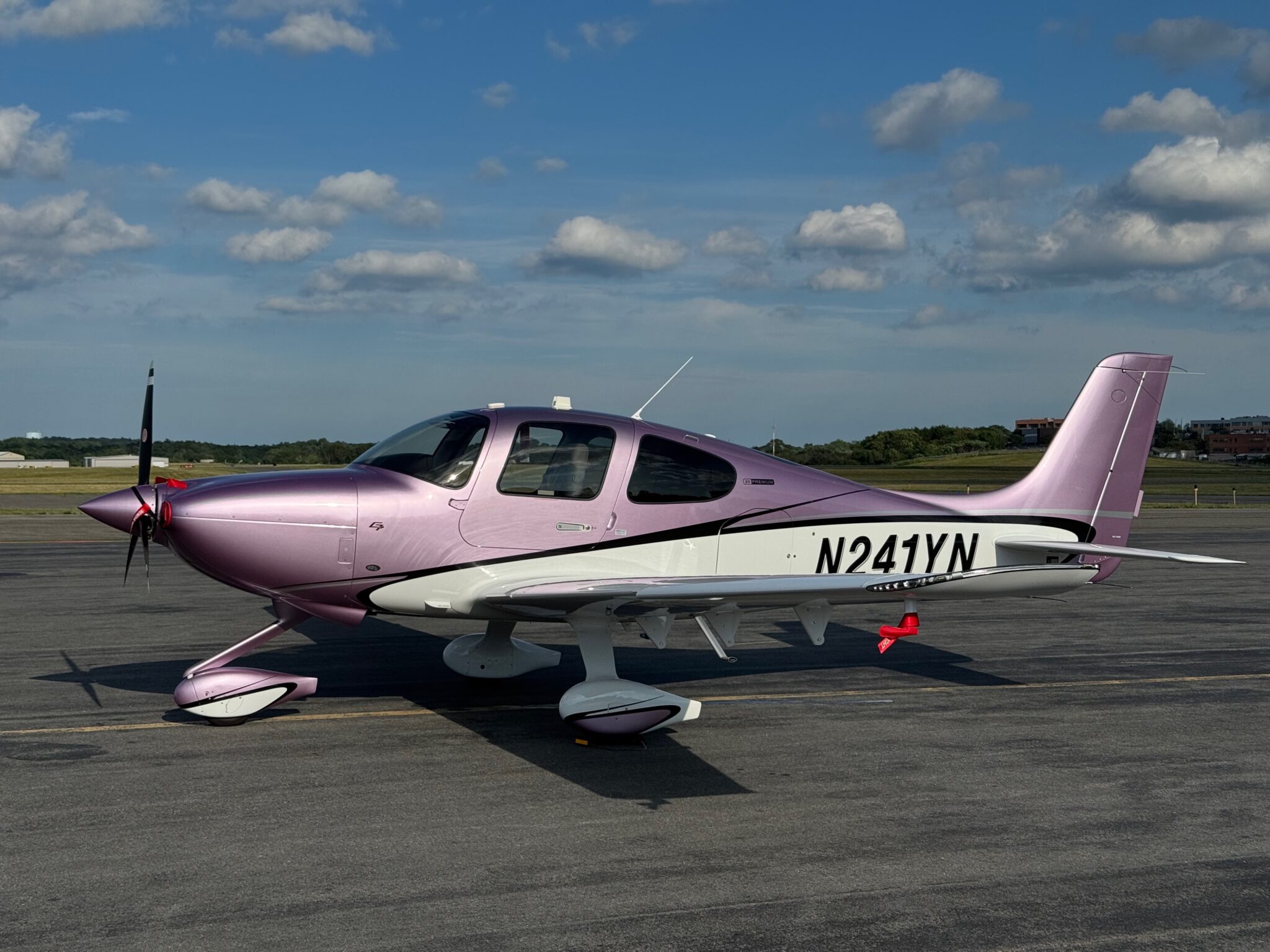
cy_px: 476
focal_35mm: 48
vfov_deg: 30.3
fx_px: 1761
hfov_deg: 39.7
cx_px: 635
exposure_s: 1/7937
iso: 64
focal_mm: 6.76
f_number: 1.78
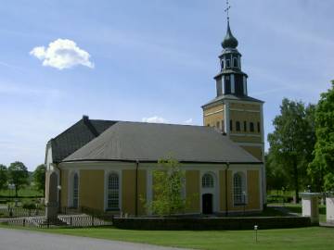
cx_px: 167
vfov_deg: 41.8
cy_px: 125
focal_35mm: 34
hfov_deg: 54.0
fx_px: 328
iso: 50
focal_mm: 5.6
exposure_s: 1/500
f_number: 4.7
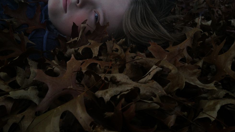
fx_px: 243
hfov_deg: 51.6
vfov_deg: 30.3
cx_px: 116
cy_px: 51
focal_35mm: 39
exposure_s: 1/120
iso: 64
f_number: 2.4
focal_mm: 4.28
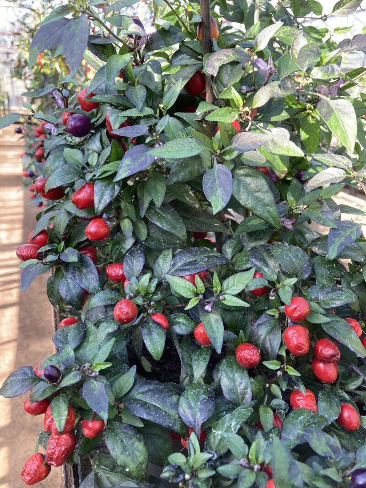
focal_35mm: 28
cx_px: 183
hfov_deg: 49.7
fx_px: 395
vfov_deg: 63.4
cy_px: 244
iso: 50
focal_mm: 3.99
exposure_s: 1/121
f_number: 1.8
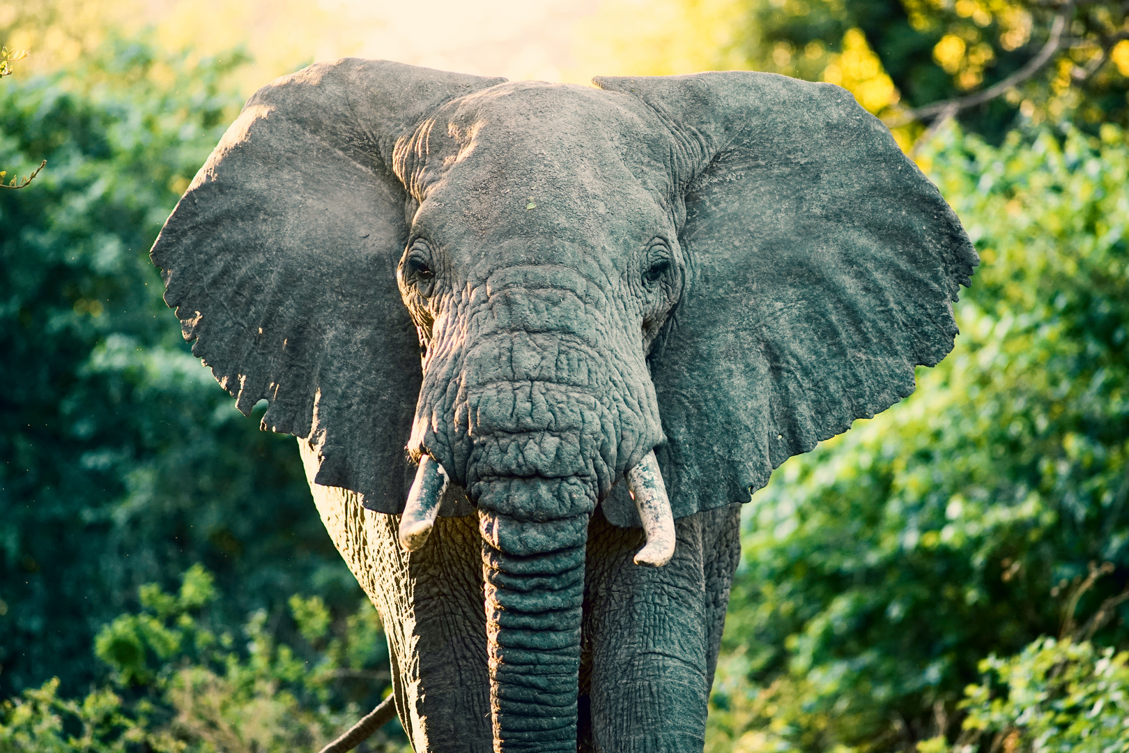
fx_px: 9408
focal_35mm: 300
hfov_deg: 6.9
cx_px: 564
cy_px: 376
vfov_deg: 4.6
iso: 800
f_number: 4
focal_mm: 300
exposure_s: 1/320
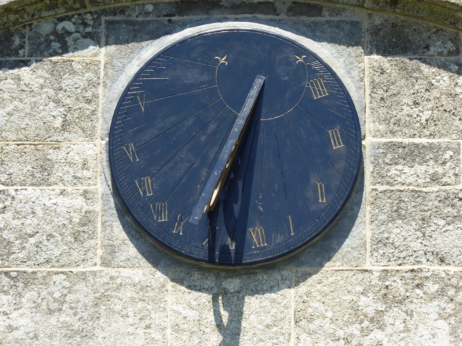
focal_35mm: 322
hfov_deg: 6.2
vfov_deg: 4.6
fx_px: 4298
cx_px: 231
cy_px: 173
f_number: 5.9
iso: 100
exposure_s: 1/250
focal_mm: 57.7
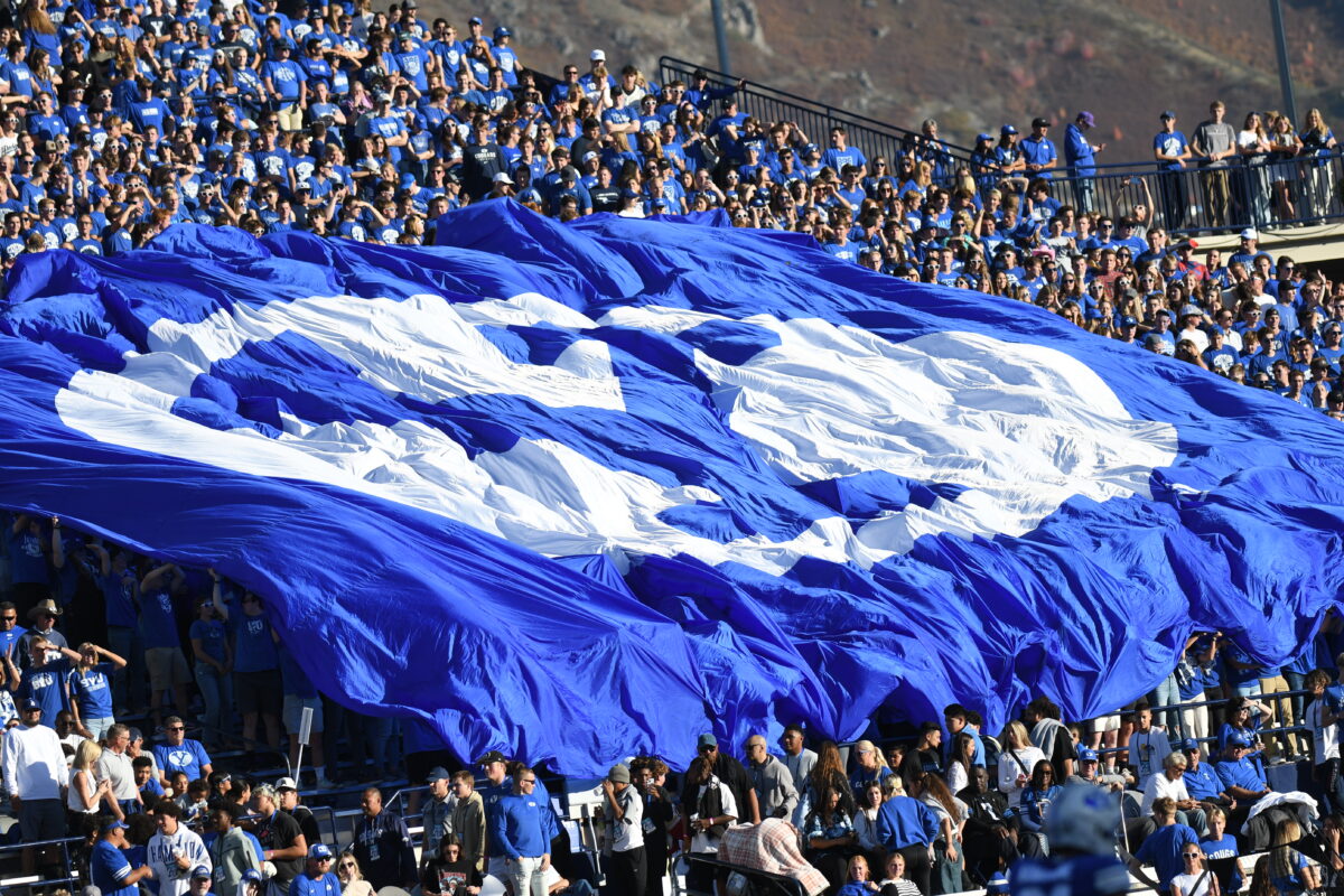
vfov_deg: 5.4
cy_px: 448
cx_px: 672
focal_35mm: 255
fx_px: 9519
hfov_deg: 8.1
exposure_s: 1/2000
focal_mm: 170
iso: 140
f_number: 2.8
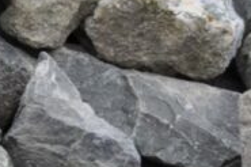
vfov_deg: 5.1
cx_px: -256
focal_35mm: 266
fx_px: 1853
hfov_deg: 7.4
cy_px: -182
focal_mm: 32
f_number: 5.6
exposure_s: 1/125
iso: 200
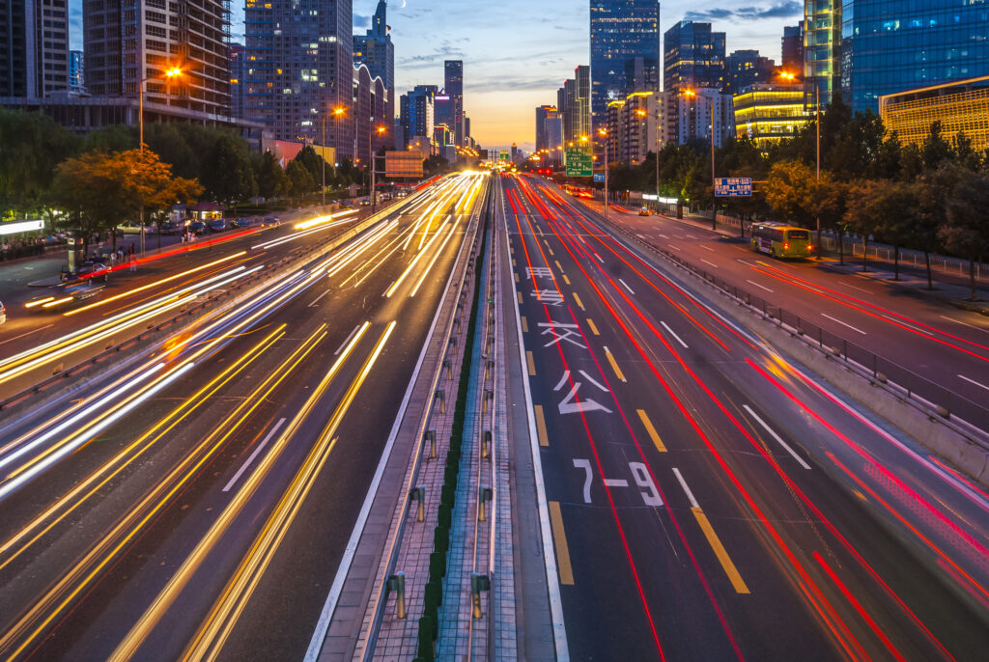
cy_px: 331
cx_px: 494
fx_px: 825
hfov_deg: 61.9
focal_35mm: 30
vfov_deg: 43.7
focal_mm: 20
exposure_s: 3
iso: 100
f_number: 10
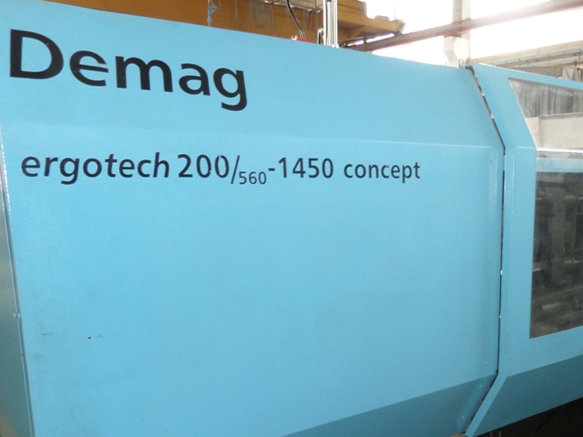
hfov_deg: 47.5
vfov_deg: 37.1
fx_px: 640
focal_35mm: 38
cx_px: 424
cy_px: 310
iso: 100
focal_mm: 4.3
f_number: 3.1
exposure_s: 1/20
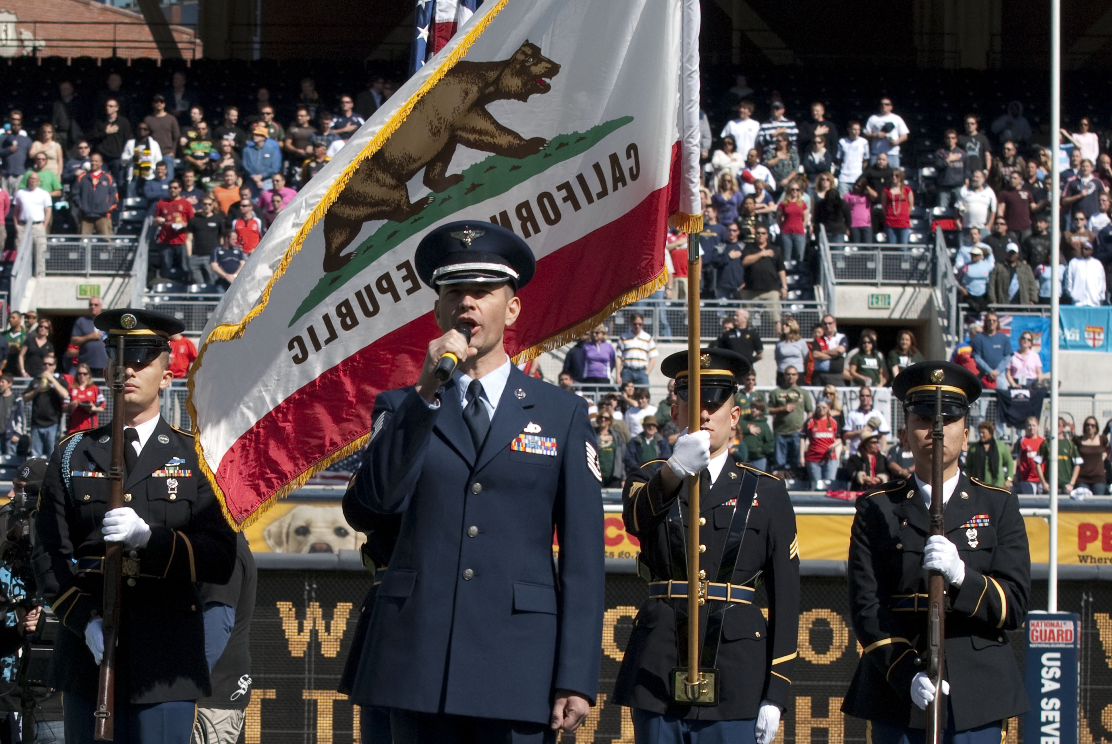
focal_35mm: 105
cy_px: 372
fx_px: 3247
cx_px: 556
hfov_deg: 19.4
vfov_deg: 13.1
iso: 200
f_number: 7.1
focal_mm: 70
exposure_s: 1/800
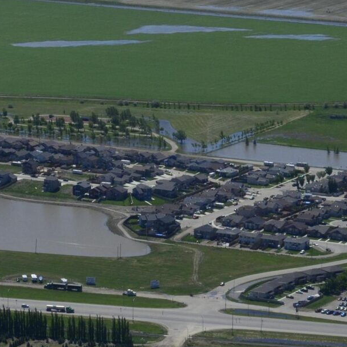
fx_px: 2681
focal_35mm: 236
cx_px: 77
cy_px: 203
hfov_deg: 7.4
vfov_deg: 7.4
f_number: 10
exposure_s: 1/1600
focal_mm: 55
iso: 400
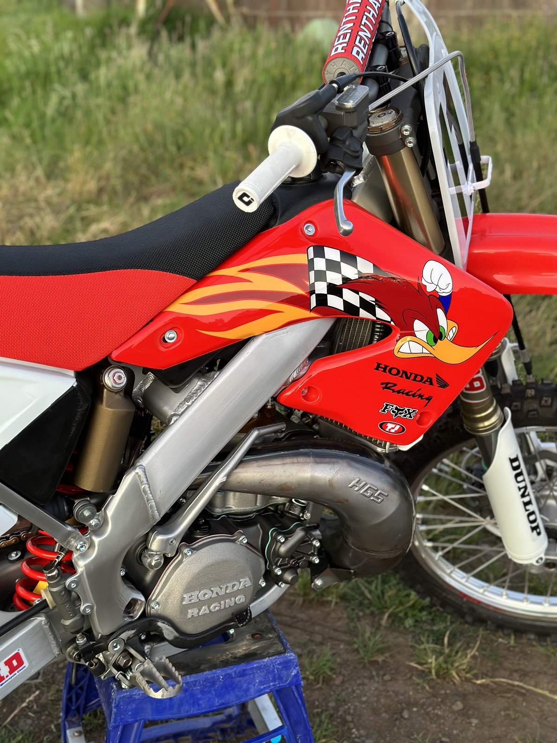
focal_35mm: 48
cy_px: 372
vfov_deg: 39.7
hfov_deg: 30.3
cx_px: 278
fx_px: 1030
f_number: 1.78
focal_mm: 6.86
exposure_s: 1/60
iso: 250
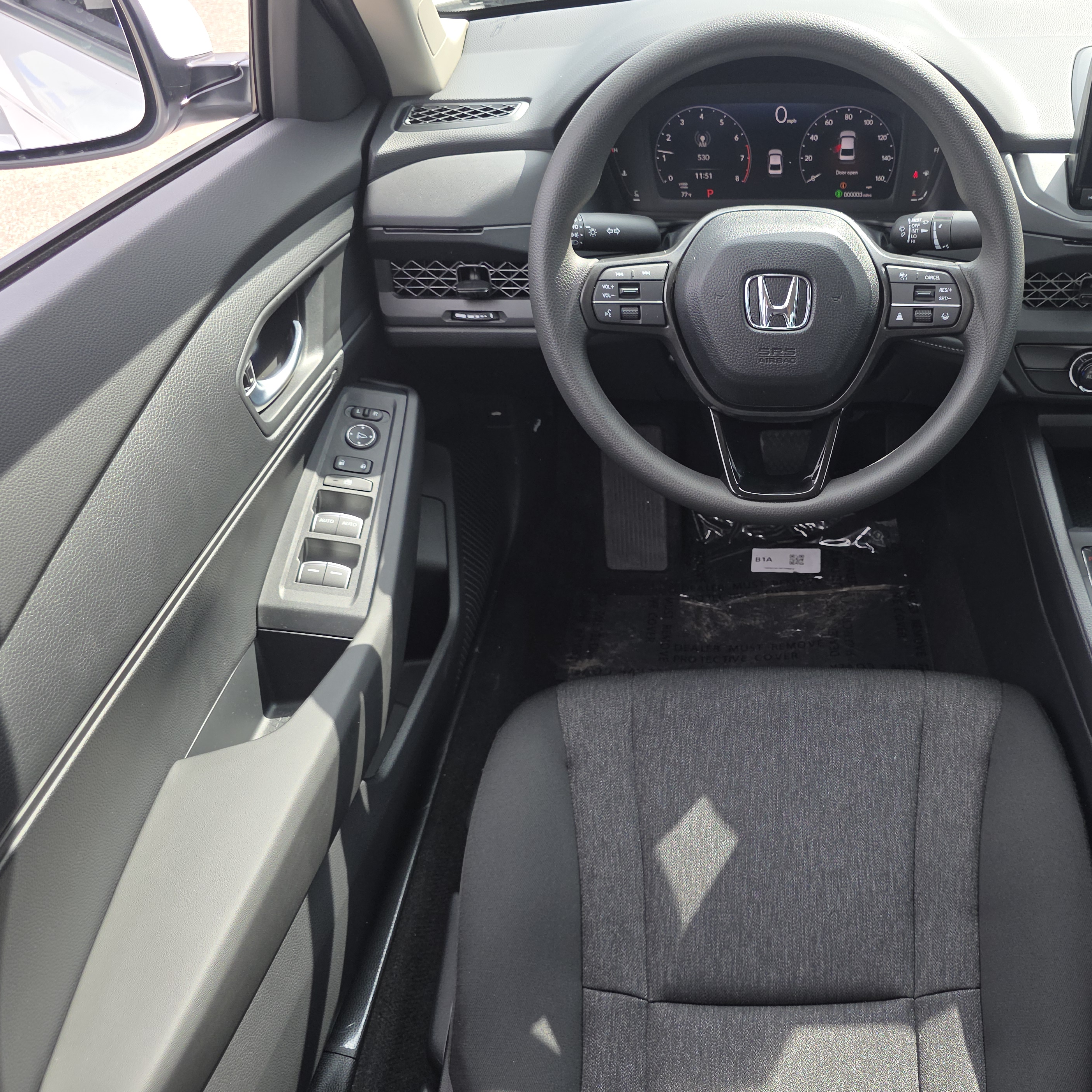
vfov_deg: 55.6
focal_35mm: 29
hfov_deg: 54.0
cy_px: 558
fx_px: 1035
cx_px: 766
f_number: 1.7
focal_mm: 6.3
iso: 32
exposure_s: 1/359
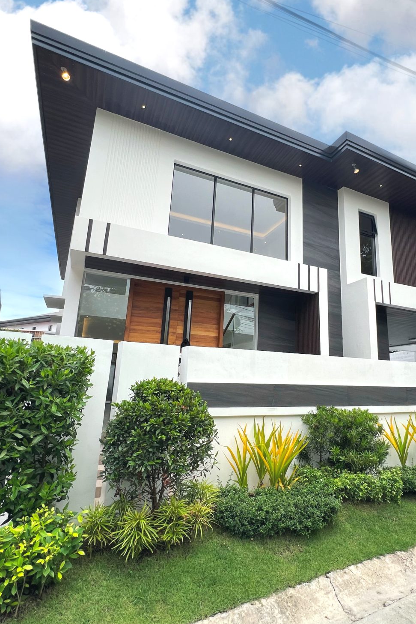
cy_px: 306
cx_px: 274
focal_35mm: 19
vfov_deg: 86.9
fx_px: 329
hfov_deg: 63.1
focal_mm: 1.57
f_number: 1.8
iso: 32
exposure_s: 1/1220
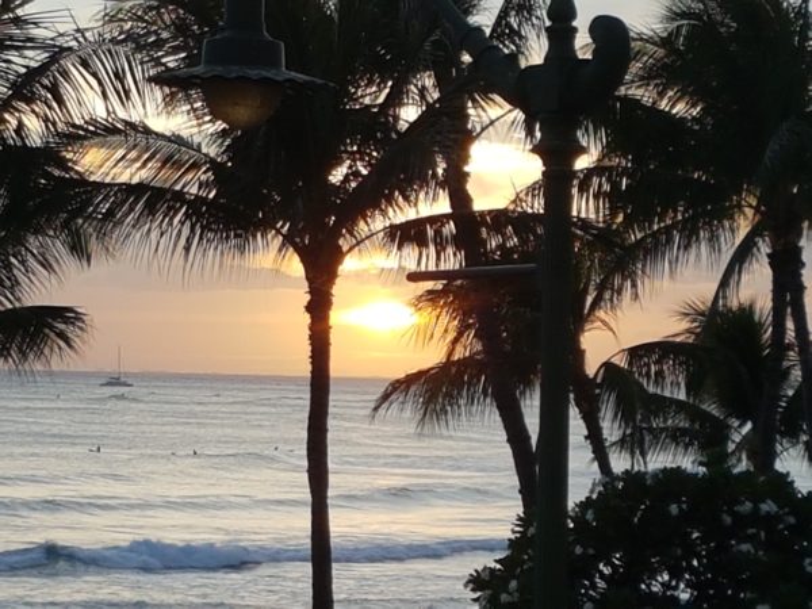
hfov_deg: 67.3
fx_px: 610
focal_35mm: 26
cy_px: 304
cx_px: 406
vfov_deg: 53.1
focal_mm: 4.2
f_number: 1.7
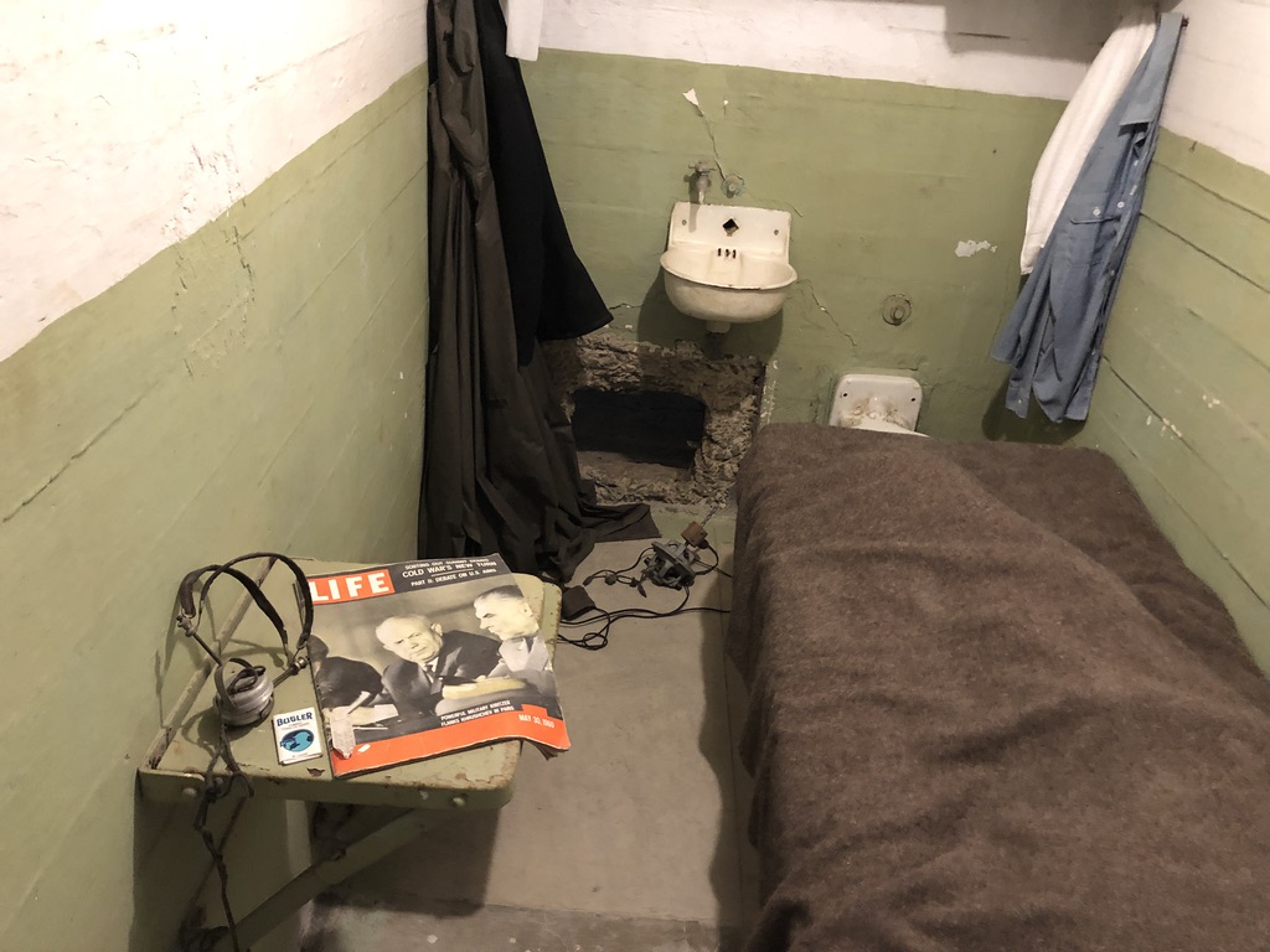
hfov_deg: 63.4
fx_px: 1027
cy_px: 476
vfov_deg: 49.7
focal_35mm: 28
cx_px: 635
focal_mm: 4
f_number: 1.8
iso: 100
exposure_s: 1/6
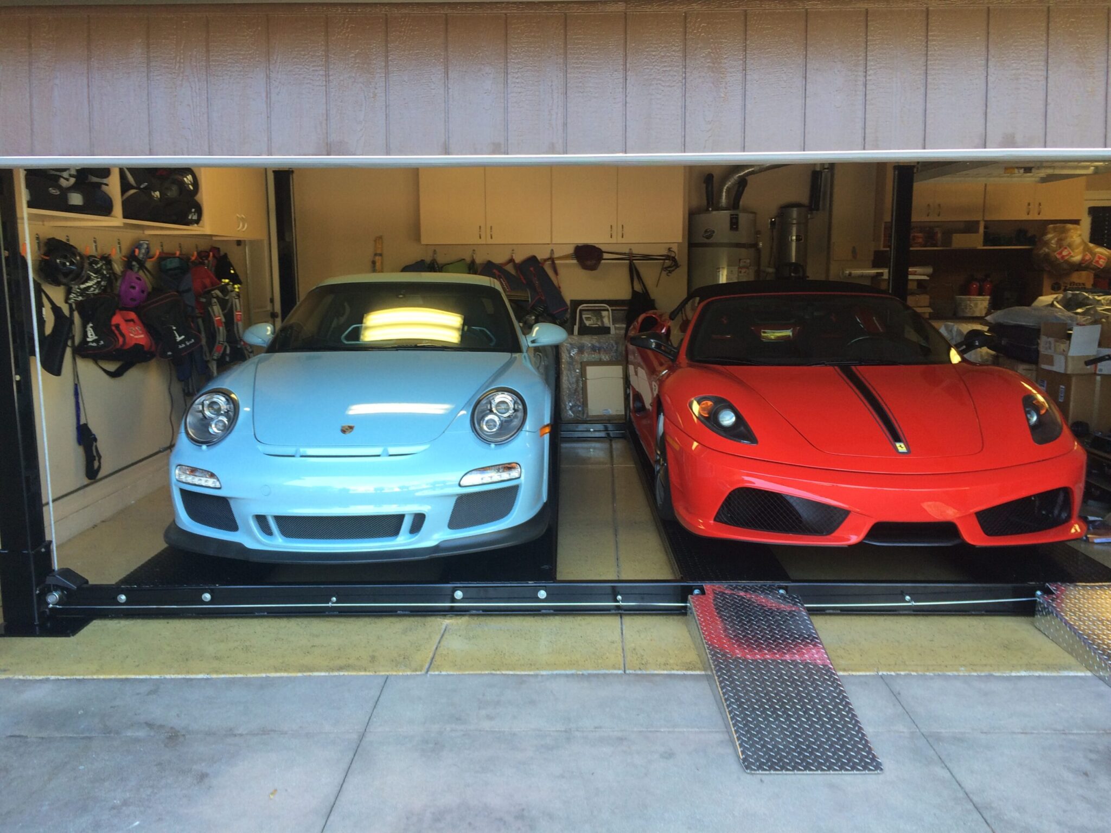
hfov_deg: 61.7
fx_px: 931
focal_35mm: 29
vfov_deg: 48.2
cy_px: 416
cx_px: 556
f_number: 2.2
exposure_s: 1/60
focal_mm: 4.15
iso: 40
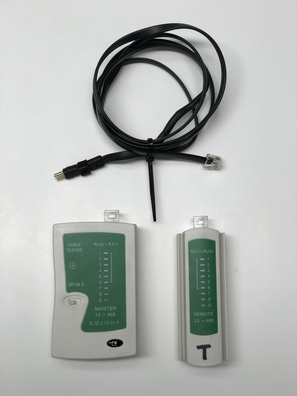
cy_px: 198
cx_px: 148
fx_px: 652
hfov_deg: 25.7
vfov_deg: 33.8
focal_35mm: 57
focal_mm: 6.6
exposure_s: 1/100
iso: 64
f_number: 2.8
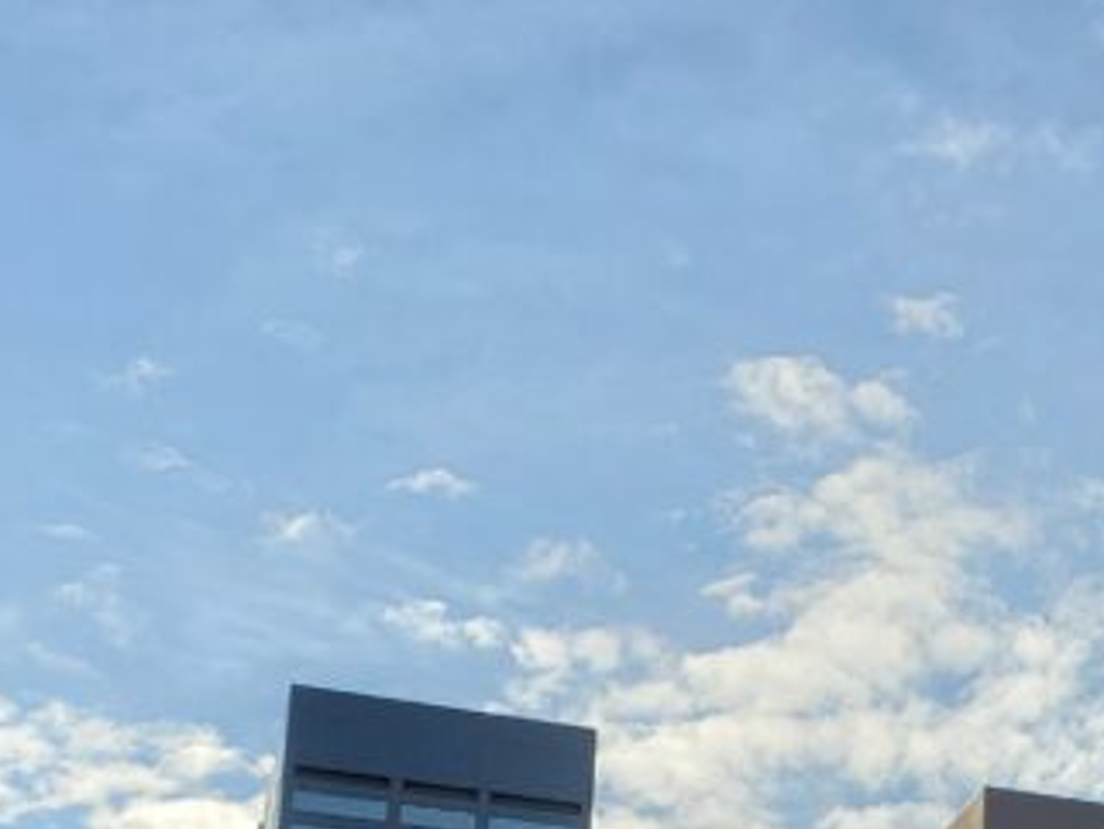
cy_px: 1080
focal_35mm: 83
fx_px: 2648
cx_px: 1238
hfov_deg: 22.2
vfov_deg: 16.8
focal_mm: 4.3
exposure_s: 1/1093
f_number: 2.4
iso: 50
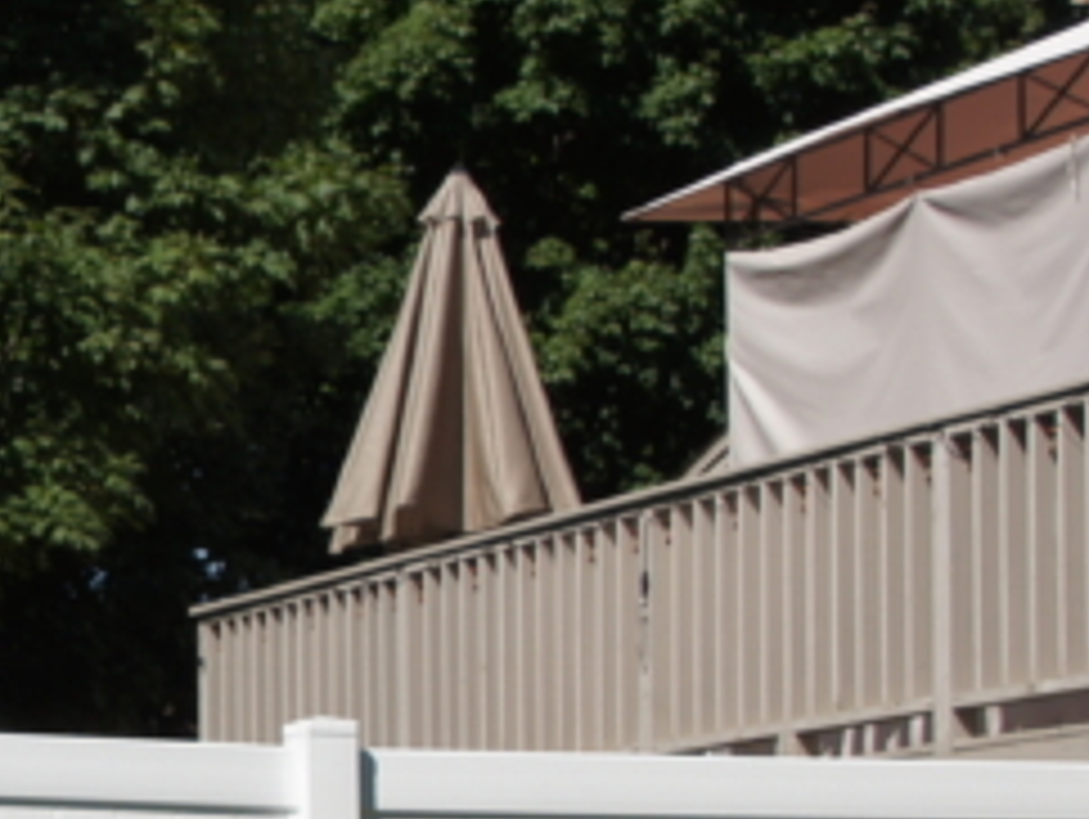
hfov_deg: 13.2
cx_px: -153
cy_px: 621
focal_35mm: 146
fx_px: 4598
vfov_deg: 10.2
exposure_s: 1/500
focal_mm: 24
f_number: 6.3
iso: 100
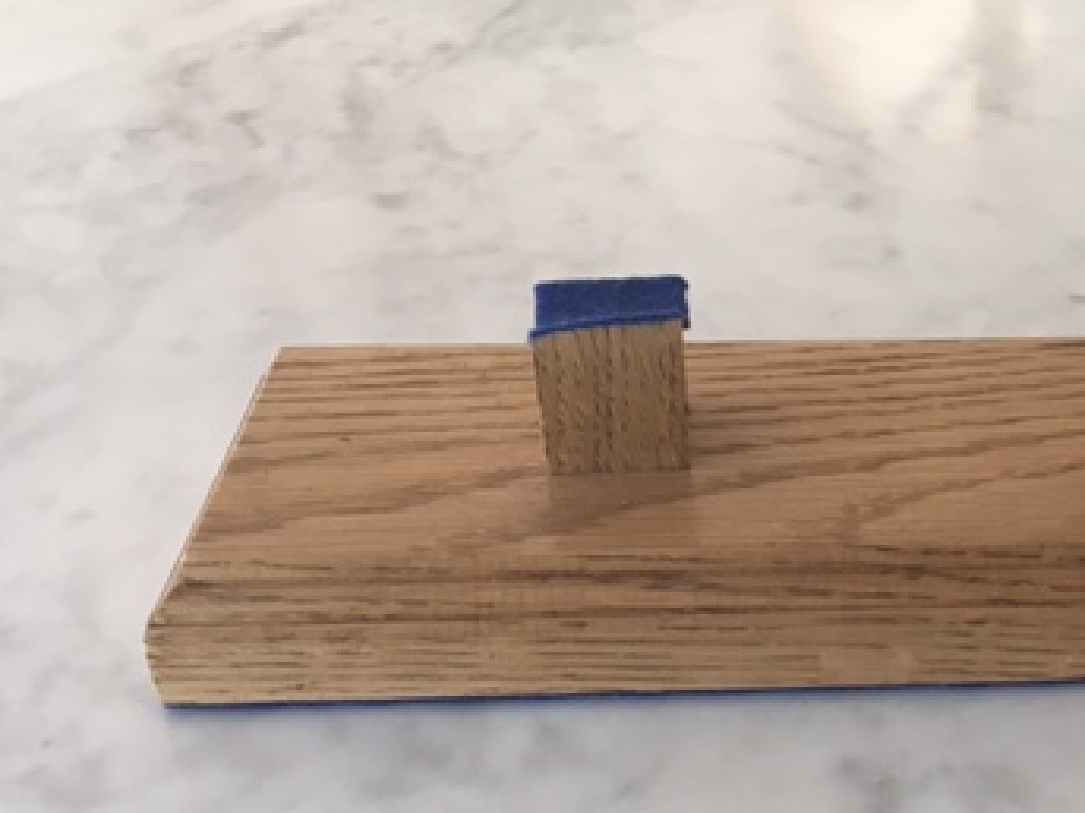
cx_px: 893
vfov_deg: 26.7
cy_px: 608
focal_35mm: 54
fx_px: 1693
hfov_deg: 34.3
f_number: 2.2
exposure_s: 1/33
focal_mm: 4.15
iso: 64
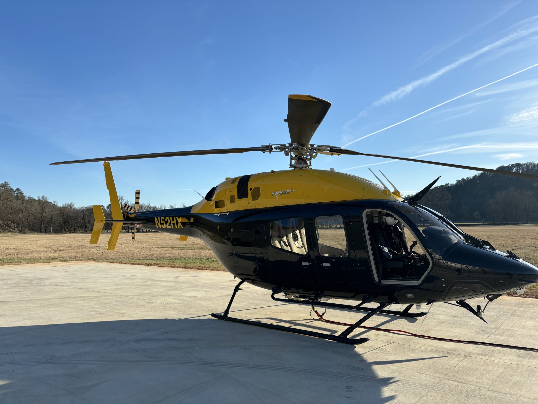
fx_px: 404
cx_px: 269
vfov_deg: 53.1
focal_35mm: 26
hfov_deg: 67.3
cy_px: 202
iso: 50
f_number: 1.6
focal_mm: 5.96
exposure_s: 1/2710
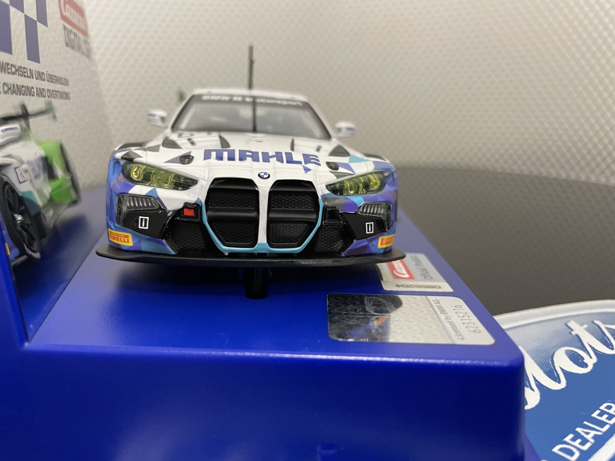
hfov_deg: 67.3
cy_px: 230
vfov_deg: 53.1
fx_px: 462
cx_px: 308
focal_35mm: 26
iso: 400
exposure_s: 1/40
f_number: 1.6
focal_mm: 4.2
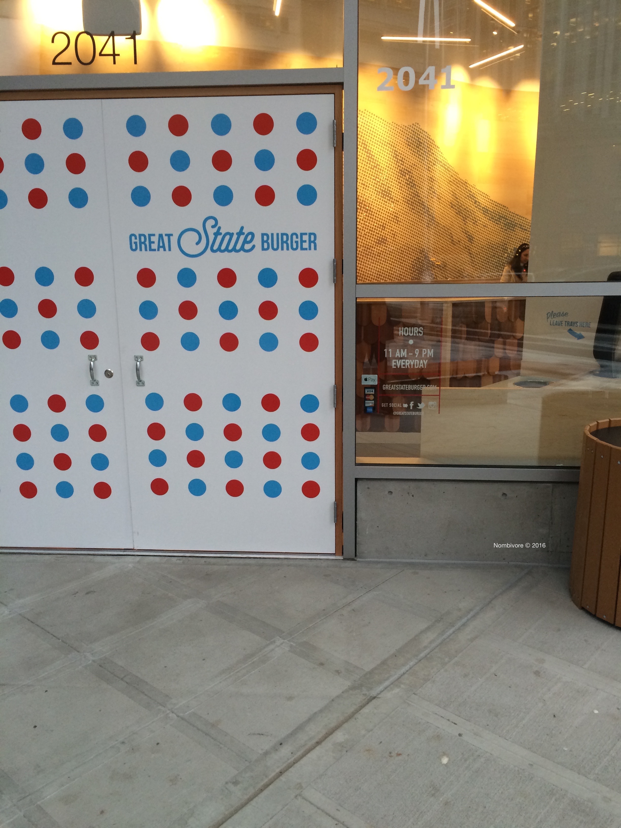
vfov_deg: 61.7
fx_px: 694
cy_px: 414
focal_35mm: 29
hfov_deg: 48.2
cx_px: 310
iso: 100
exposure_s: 1/30
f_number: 2.2
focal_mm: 4.15
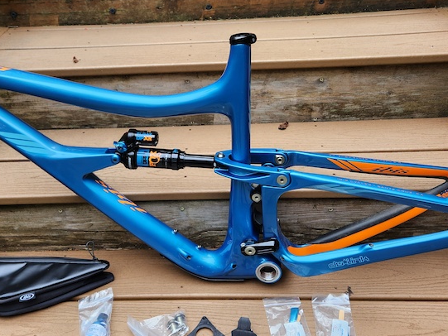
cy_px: 148
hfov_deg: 53.9
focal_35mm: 34
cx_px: 205
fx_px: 440
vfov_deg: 41.7
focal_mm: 5.4
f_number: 1.8
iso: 80
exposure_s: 1/120
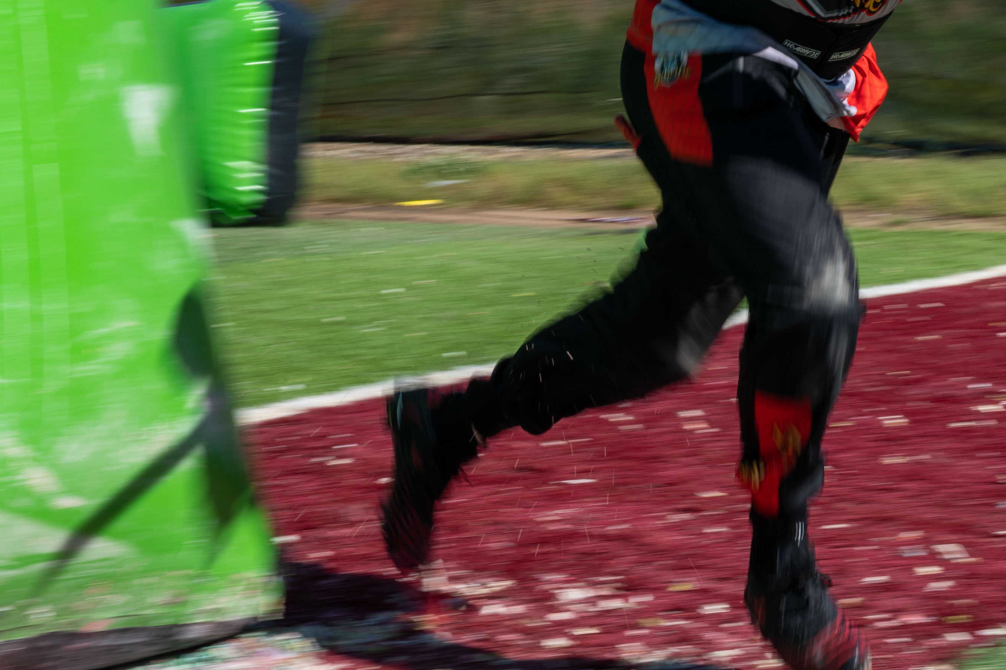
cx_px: 702
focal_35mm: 98
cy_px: -11
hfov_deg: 20.7
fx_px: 2737
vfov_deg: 13.7
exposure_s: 1/80
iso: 80
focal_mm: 43
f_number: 14
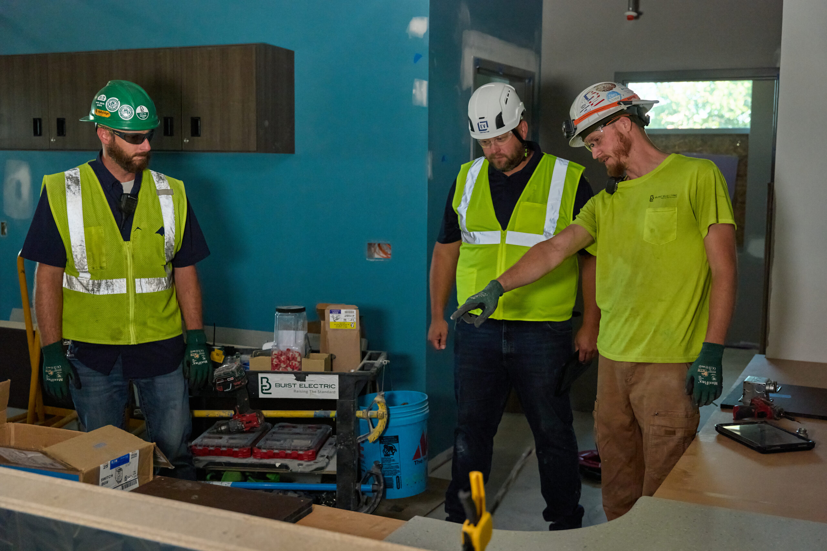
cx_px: 414
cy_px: 276
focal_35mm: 44
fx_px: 1011
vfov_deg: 30.5
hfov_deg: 44.5
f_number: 3.5
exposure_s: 1/250
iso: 1600
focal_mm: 42
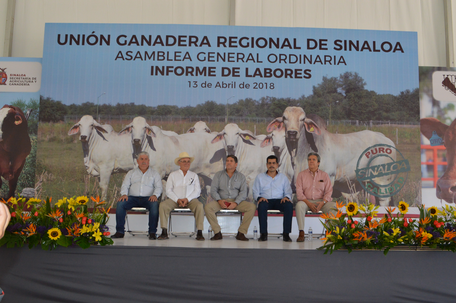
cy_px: 152
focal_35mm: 36
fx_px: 456
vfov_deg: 36.8
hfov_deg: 53.2
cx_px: 228
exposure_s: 1/80
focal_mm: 24
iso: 1000
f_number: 11
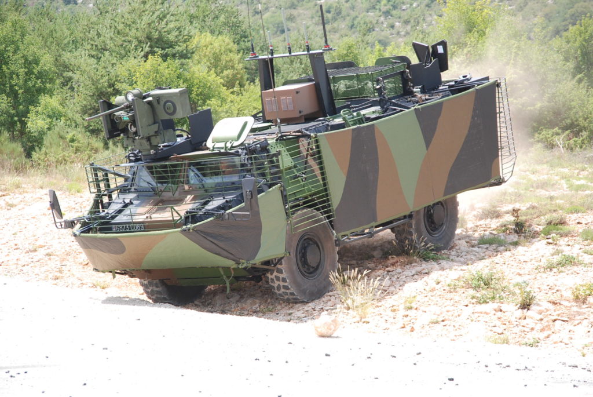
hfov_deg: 12.4
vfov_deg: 8.3
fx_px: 2721
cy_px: 198
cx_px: 296
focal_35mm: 165
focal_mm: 110
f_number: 5.6
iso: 400
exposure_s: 1/500
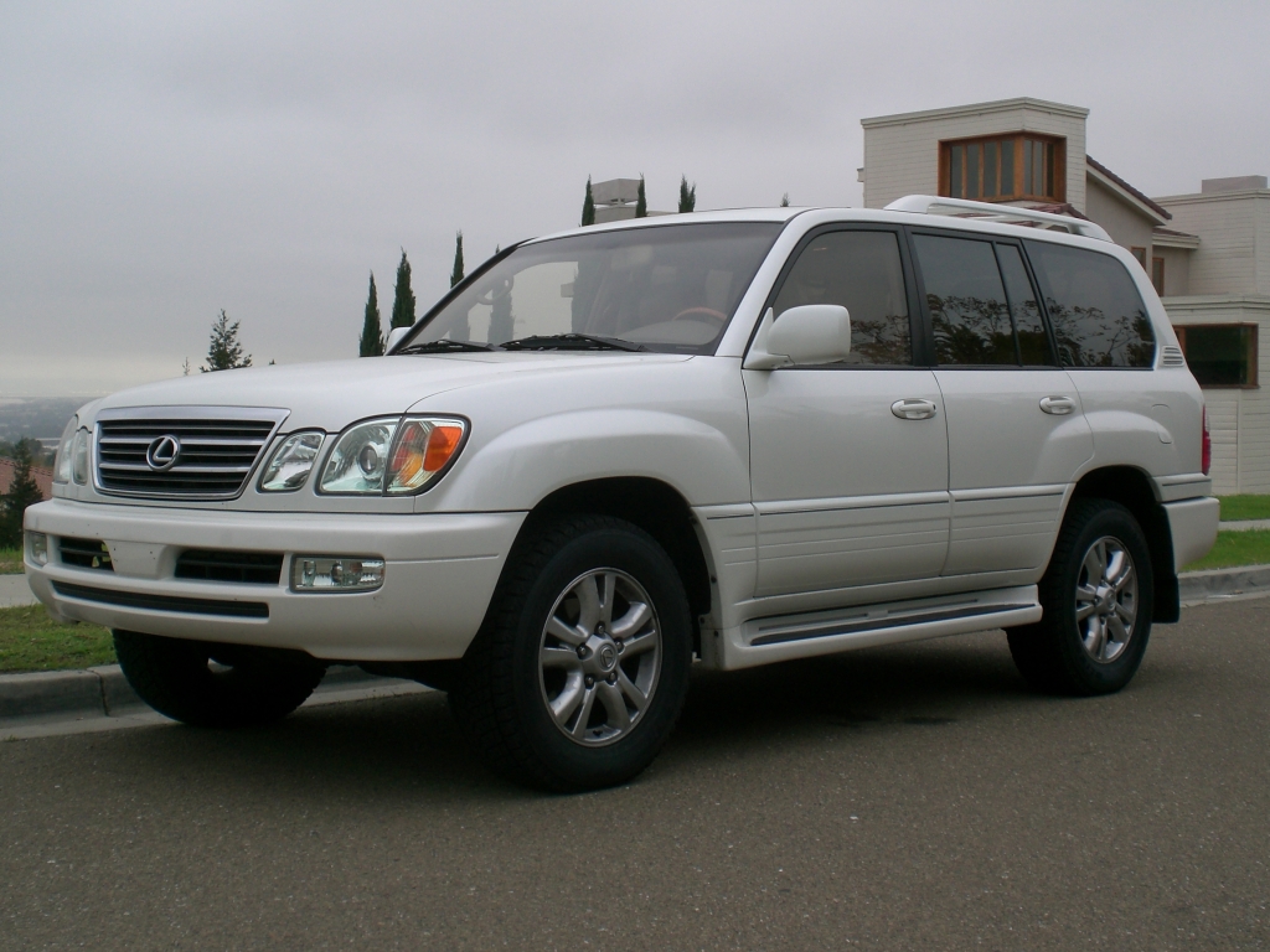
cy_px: 476
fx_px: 1871
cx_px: 635
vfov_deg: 28.6
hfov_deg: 37.5
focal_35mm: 51
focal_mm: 8.44
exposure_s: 1/100
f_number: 5.1
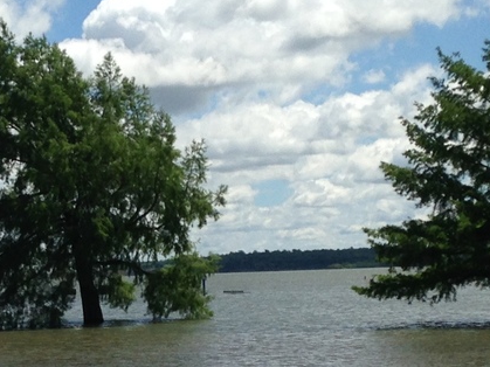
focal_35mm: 121
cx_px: 105
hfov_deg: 16.2
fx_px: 1712
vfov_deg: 12.1
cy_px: 386
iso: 50
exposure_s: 1/2857
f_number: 2.4
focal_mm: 4.12
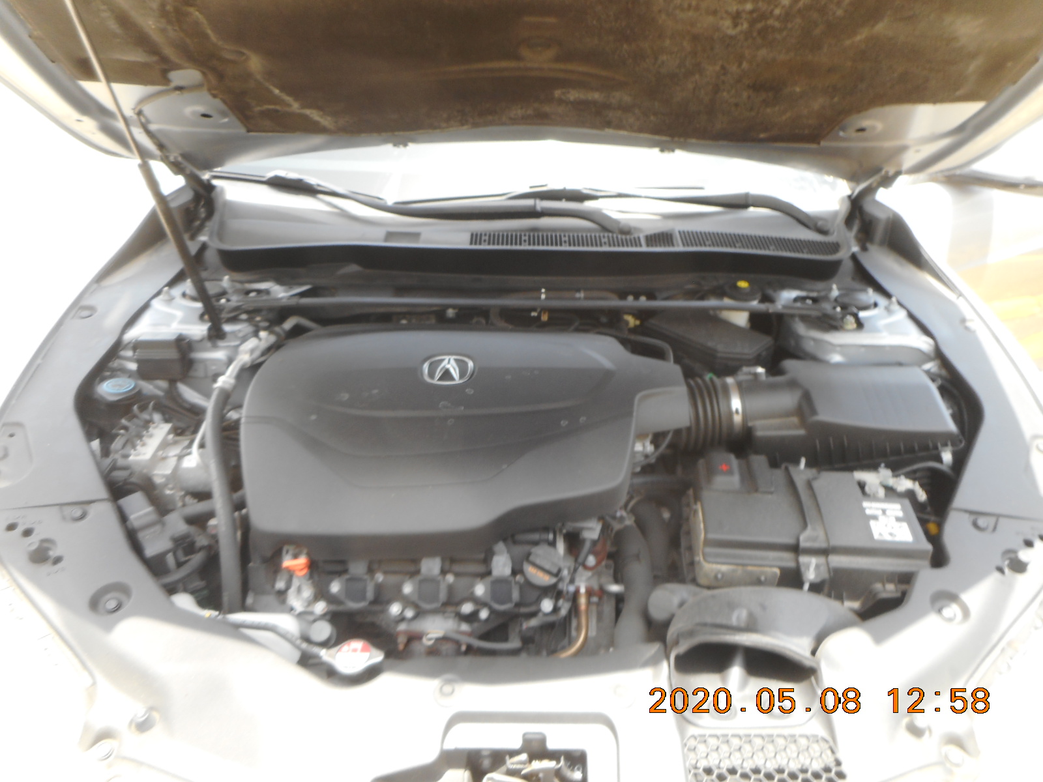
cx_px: 522
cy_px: 391
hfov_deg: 69.4
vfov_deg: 54.9
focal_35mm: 25
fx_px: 753
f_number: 3.7
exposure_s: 1/50
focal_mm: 4.5
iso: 80
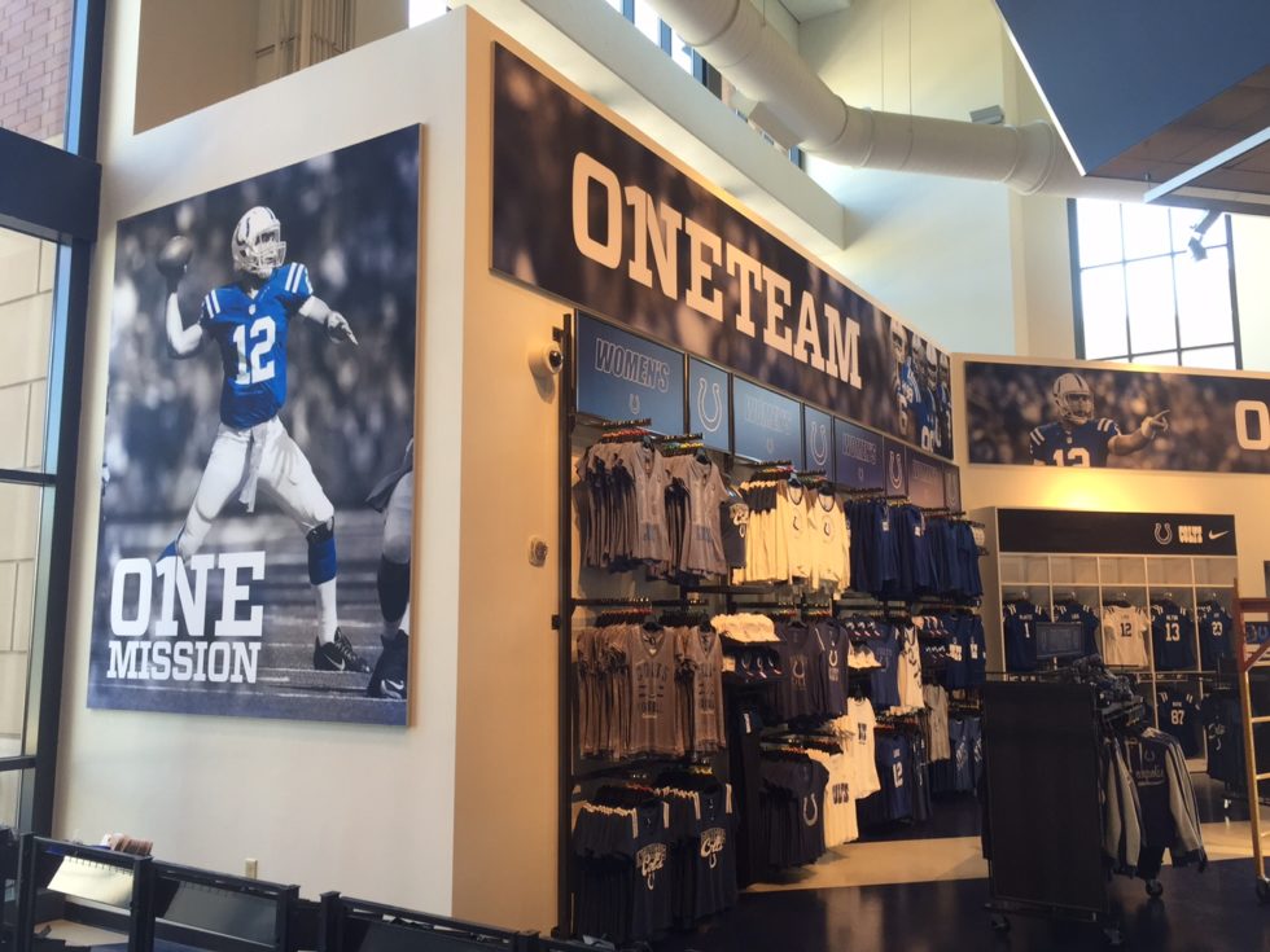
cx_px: 635
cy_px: 476
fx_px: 1064
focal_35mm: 29
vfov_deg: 48.2
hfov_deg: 61.7
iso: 40
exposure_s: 1/60
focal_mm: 4.15
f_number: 2.2
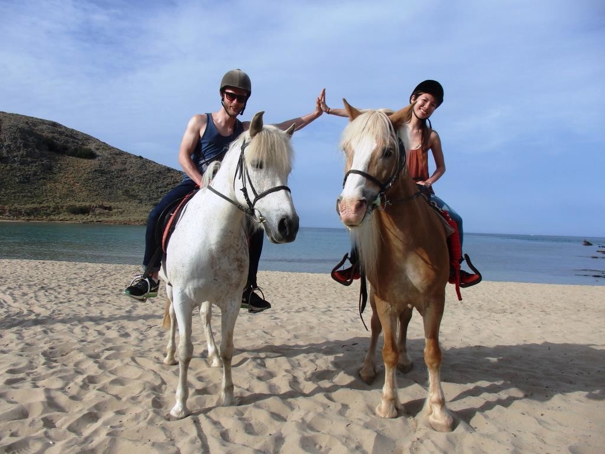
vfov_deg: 54.9
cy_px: 227
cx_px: 302
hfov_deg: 69.4
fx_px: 437
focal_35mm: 25
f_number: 8.7
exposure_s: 1/320
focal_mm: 4.5
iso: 125
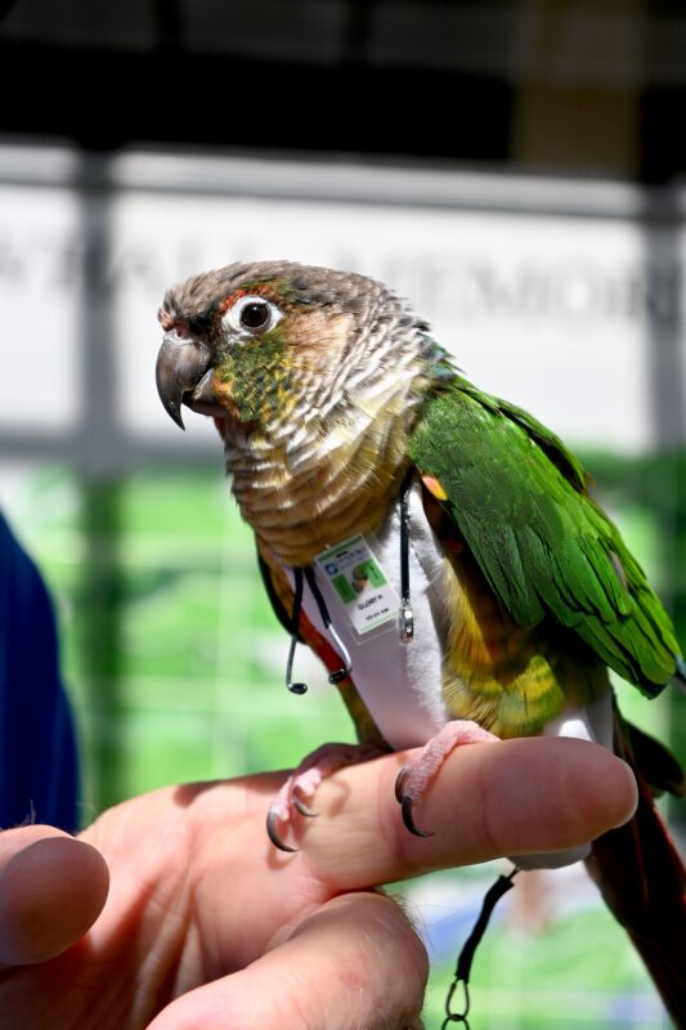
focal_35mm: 75
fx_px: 2145
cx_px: 343
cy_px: 515
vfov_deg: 27.0
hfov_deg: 18.2
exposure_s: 1/250
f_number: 6.3
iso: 180
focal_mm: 50
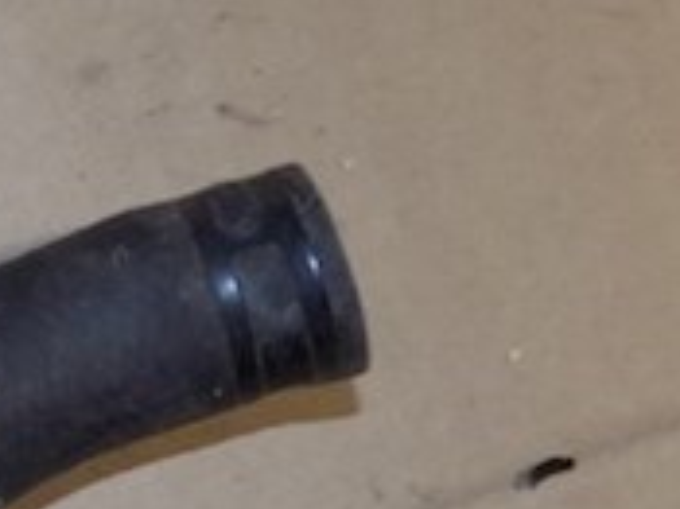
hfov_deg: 18.8
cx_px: -490
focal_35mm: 84
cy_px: 369
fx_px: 1649
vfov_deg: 17.5
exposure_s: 1/30
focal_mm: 4
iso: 200
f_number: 3.1
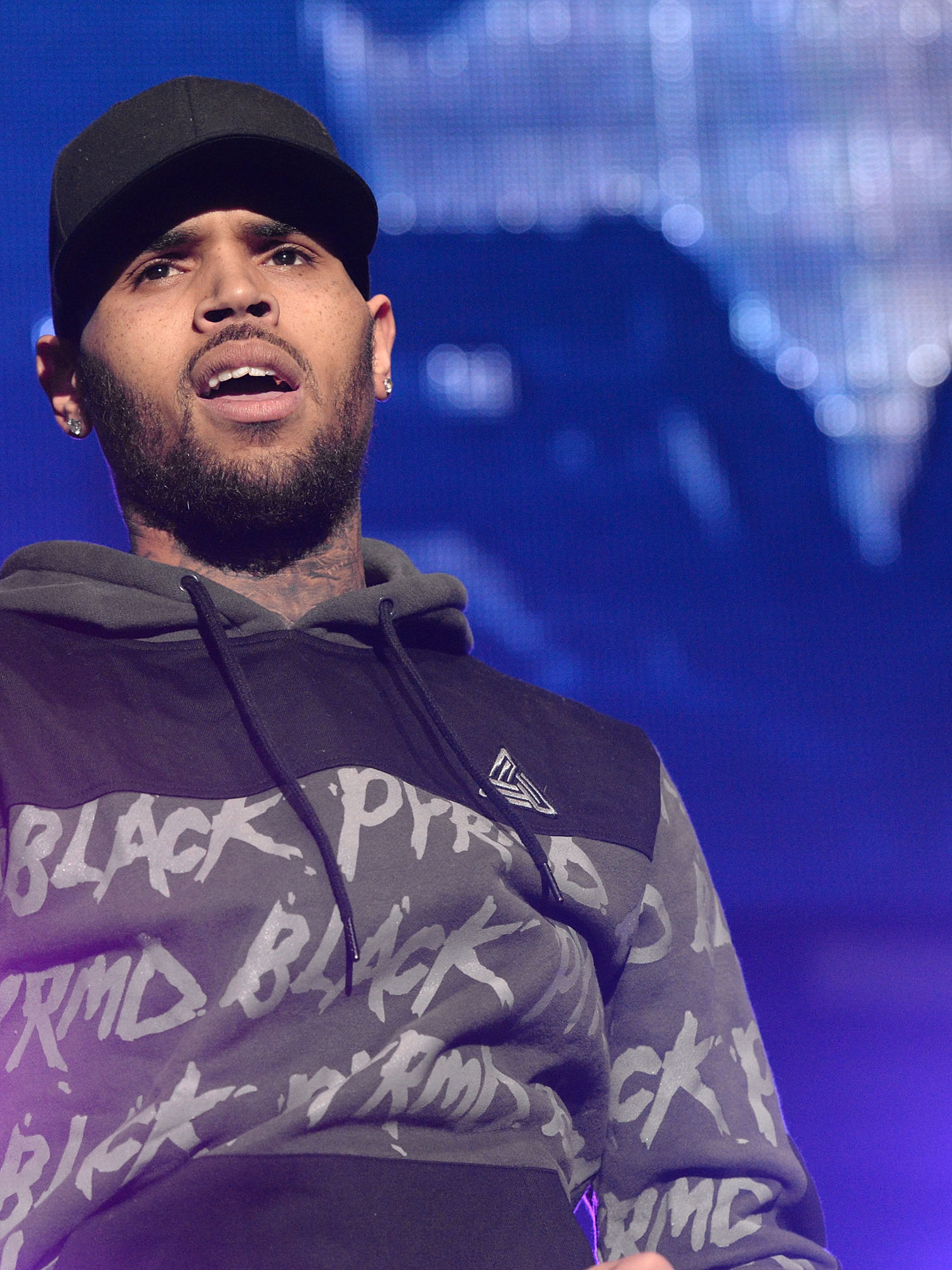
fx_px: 7407
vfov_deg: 9.8
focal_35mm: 202
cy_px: 635
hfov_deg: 7.4
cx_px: 312
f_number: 5
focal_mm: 140
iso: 3200
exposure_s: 1/1250
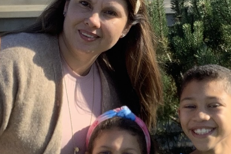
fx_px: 706
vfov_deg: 12.4
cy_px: 75
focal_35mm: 110
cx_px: 127
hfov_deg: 18.6
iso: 16
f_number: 2.2
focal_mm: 2.87
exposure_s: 1/718
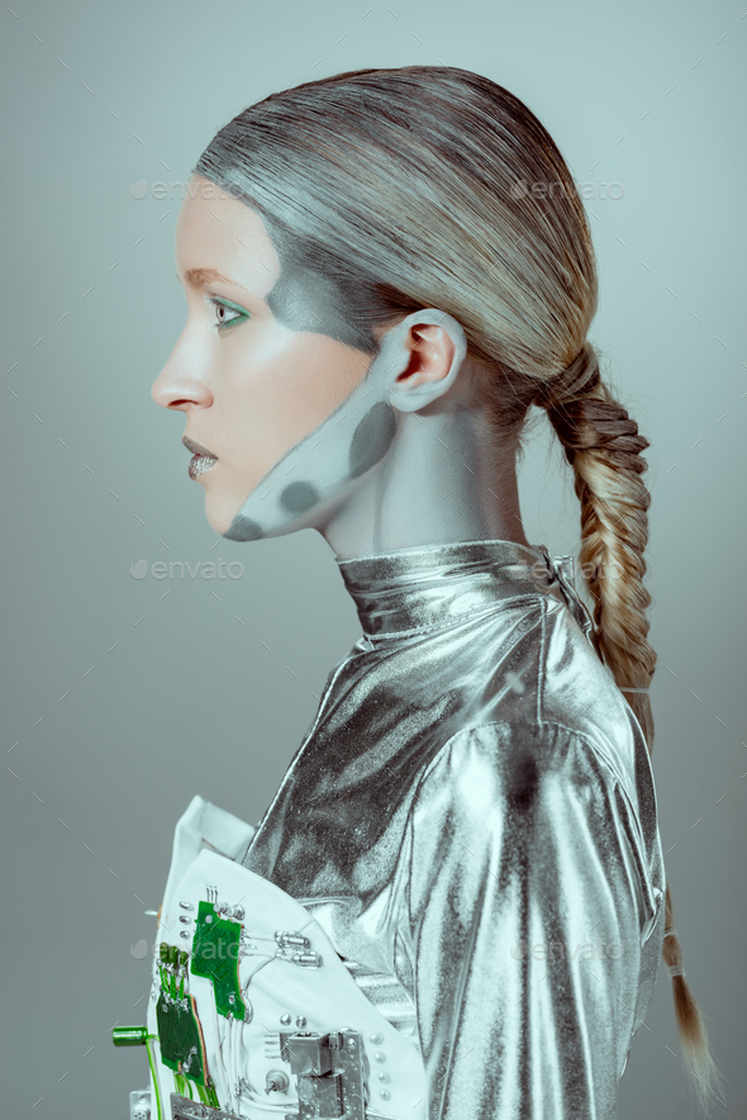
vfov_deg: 10.3
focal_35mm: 200
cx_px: 374
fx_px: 6220
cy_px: 560
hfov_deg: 6.9
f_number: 5.6
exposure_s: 1/200
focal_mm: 200
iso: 100
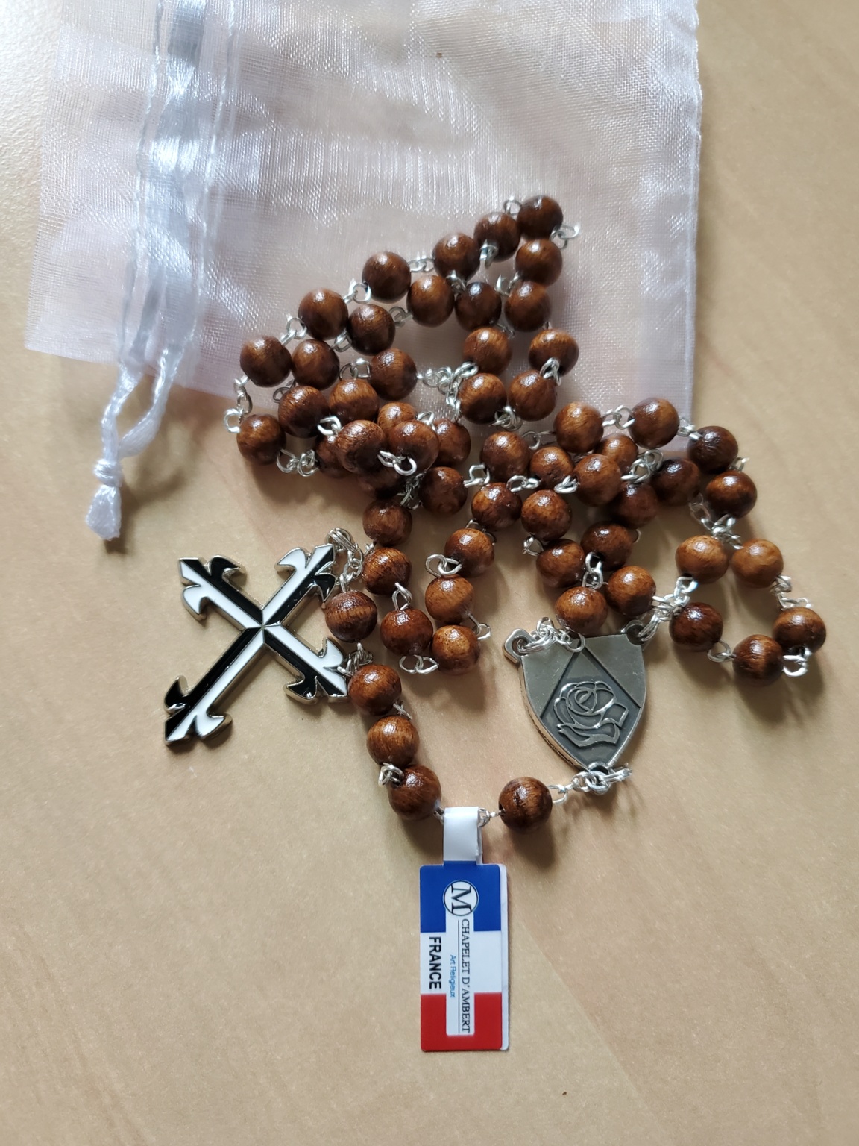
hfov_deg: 53.1
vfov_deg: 67.3
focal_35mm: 26
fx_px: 860
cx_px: 430
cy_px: 573
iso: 250
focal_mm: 4.3
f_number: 1.5
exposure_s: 1/40
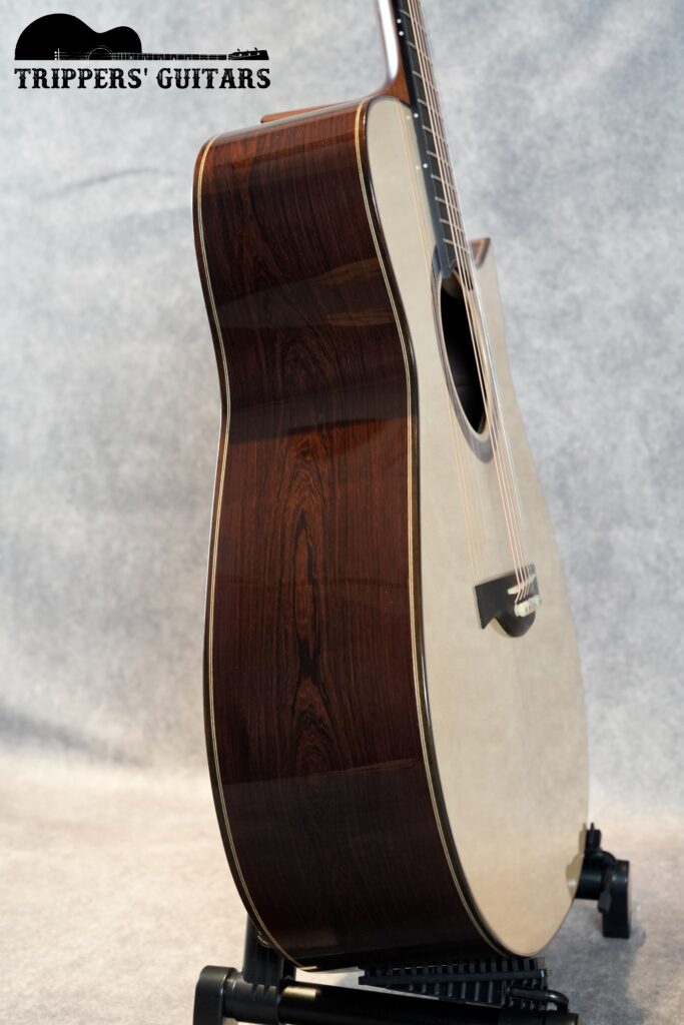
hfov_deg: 27.0
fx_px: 1424
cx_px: 342
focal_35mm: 50
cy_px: 512
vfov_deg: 39.6
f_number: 6.3
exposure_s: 1/15
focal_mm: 50
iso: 2500
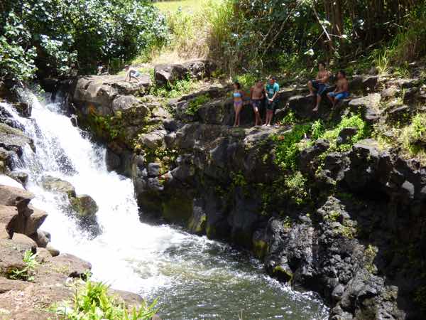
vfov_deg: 36.8
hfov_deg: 47.9
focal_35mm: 39
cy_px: 160
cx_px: 213
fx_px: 480
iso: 100
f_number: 3.5
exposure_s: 1/320
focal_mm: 6.8
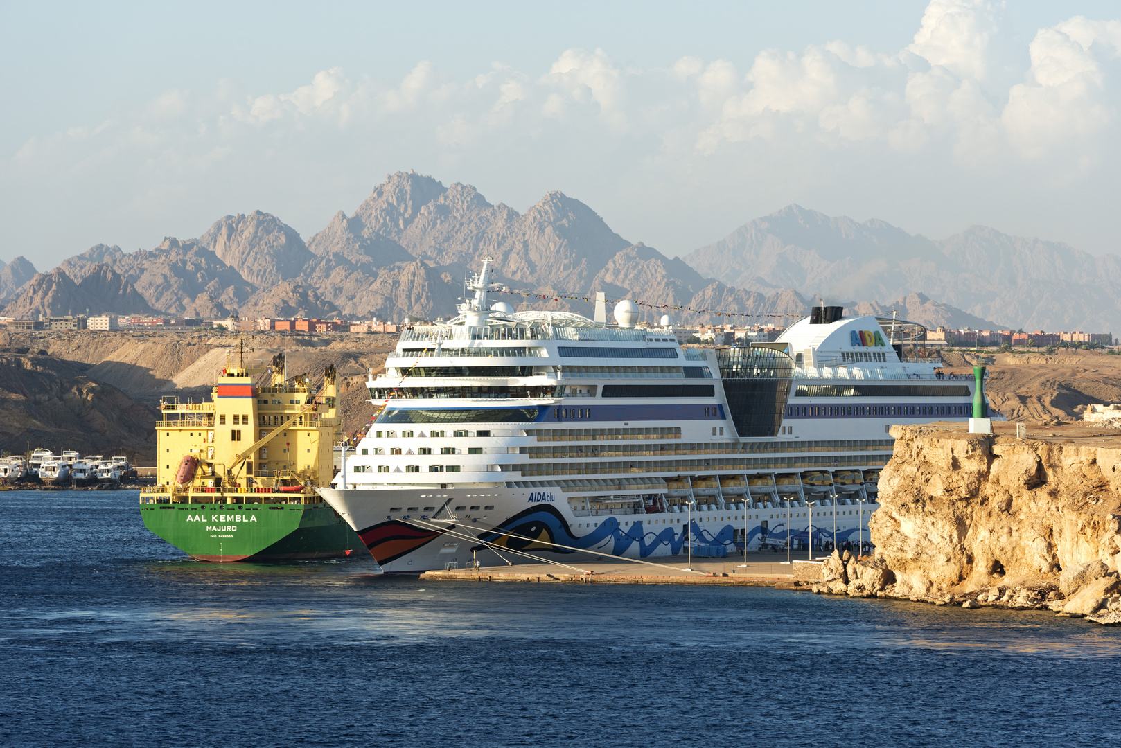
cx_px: 560
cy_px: 374
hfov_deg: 11.4
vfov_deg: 7.6
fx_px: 5607
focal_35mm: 180
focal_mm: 180
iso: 200
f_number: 8
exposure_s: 1/250
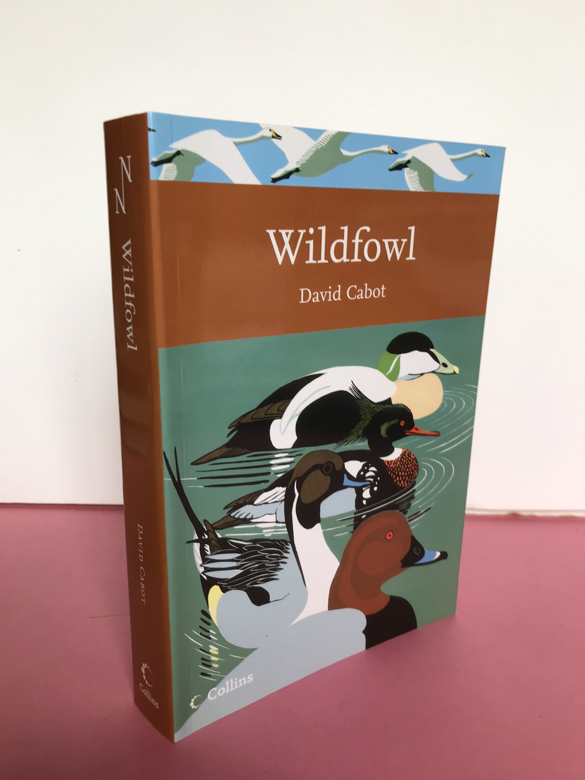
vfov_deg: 63.4
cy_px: 390
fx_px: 631
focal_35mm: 28
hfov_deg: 49.7
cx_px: 292
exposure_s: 1/63
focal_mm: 3.99
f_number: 1.8
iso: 32
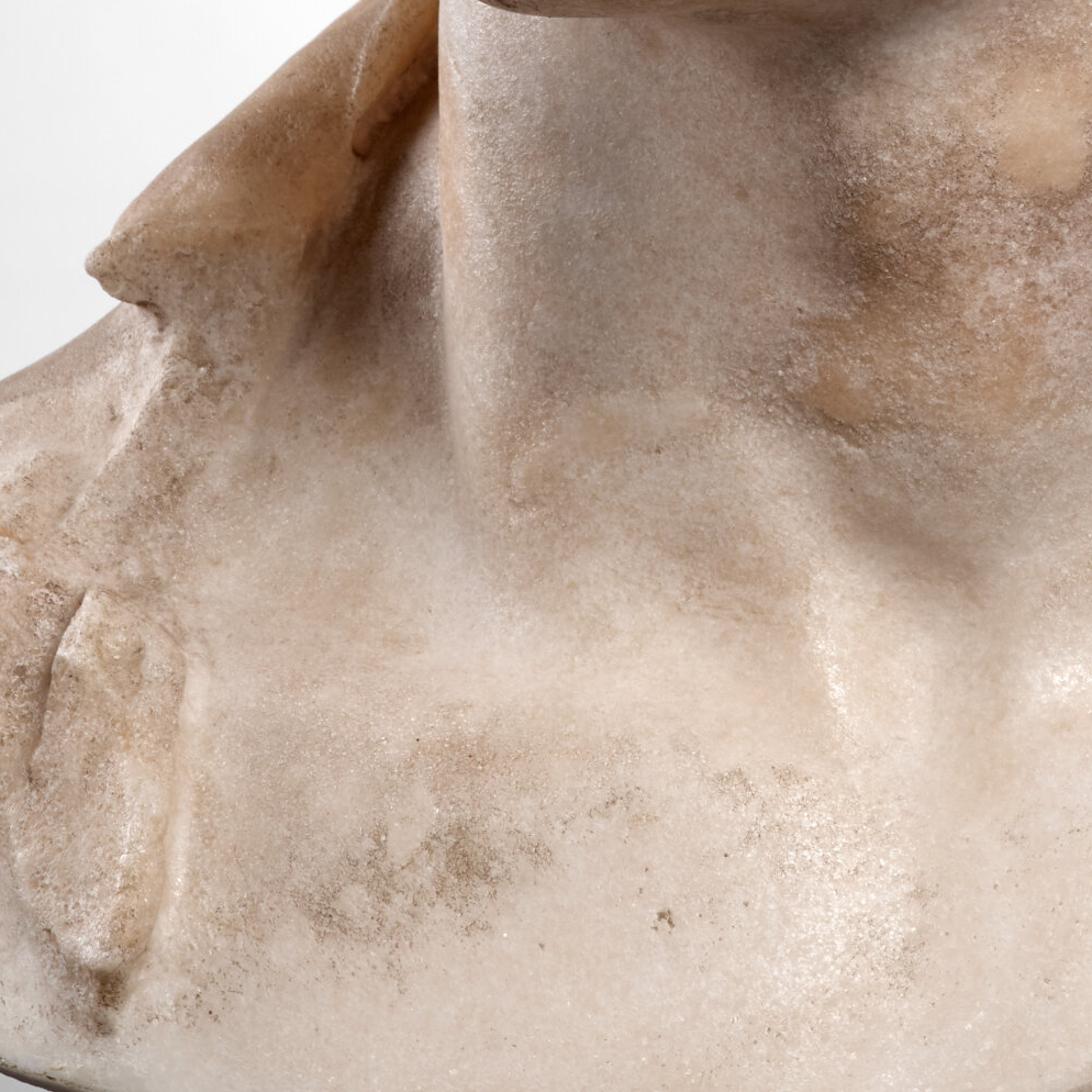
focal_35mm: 224
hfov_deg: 7.8
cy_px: -189
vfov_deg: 7.7
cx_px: 916
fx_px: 7995
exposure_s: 1/125
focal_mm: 80
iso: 200
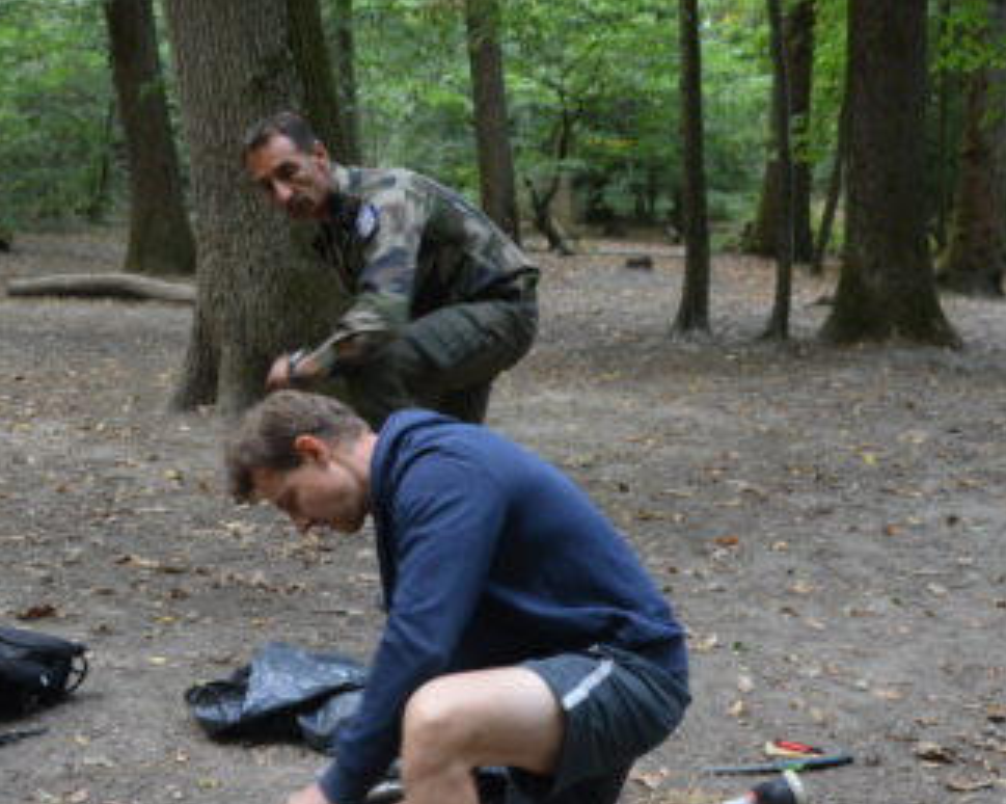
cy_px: 516
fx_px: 1633
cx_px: 427
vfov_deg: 27.5
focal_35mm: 55
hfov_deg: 34.2
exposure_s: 1/25
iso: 800
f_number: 3.8
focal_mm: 21
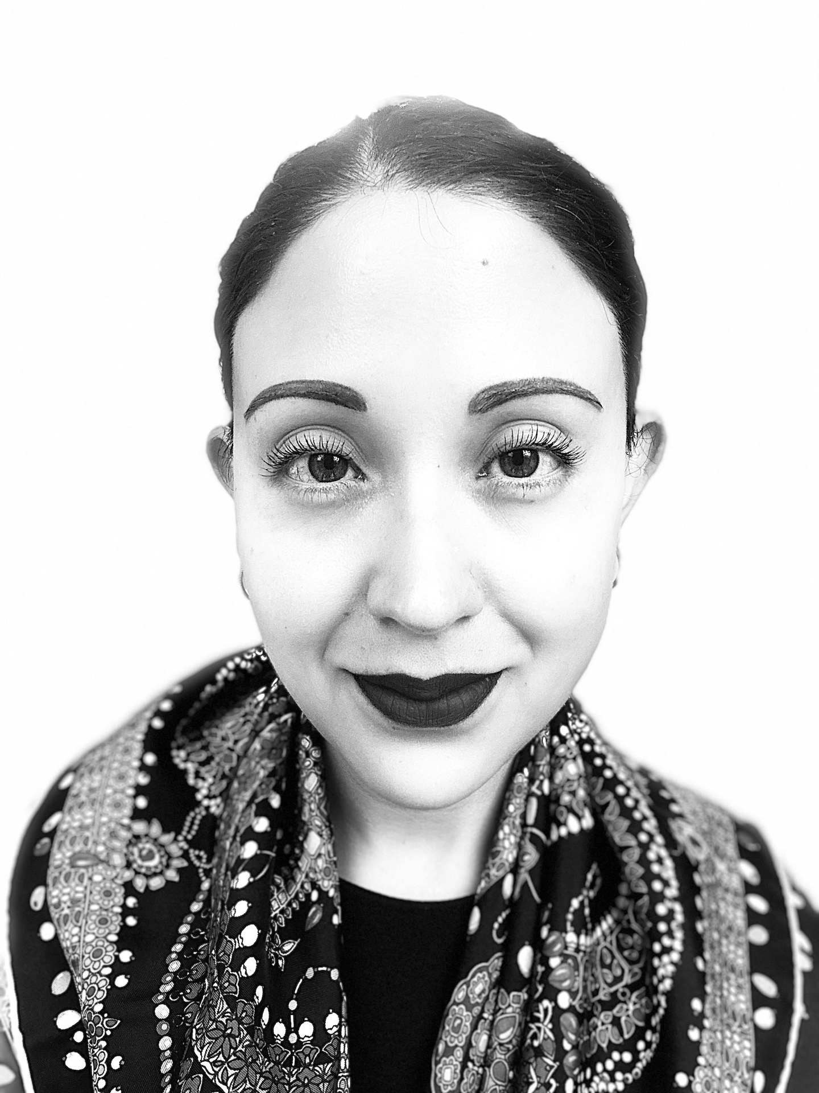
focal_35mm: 30
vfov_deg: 60.0
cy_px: 546
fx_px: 946
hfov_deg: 46.8
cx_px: 410
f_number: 1.9
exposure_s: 1/60
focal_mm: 2.69
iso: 160
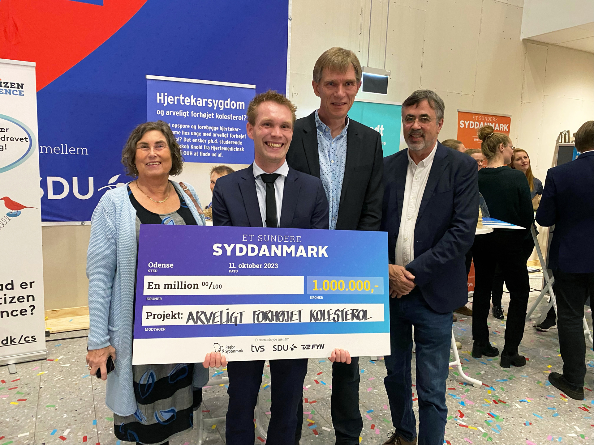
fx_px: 446
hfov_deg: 67.3
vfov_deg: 53.1
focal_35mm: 26
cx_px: 297
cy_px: 222
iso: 500
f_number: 1.8
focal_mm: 4.25
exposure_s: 1/44
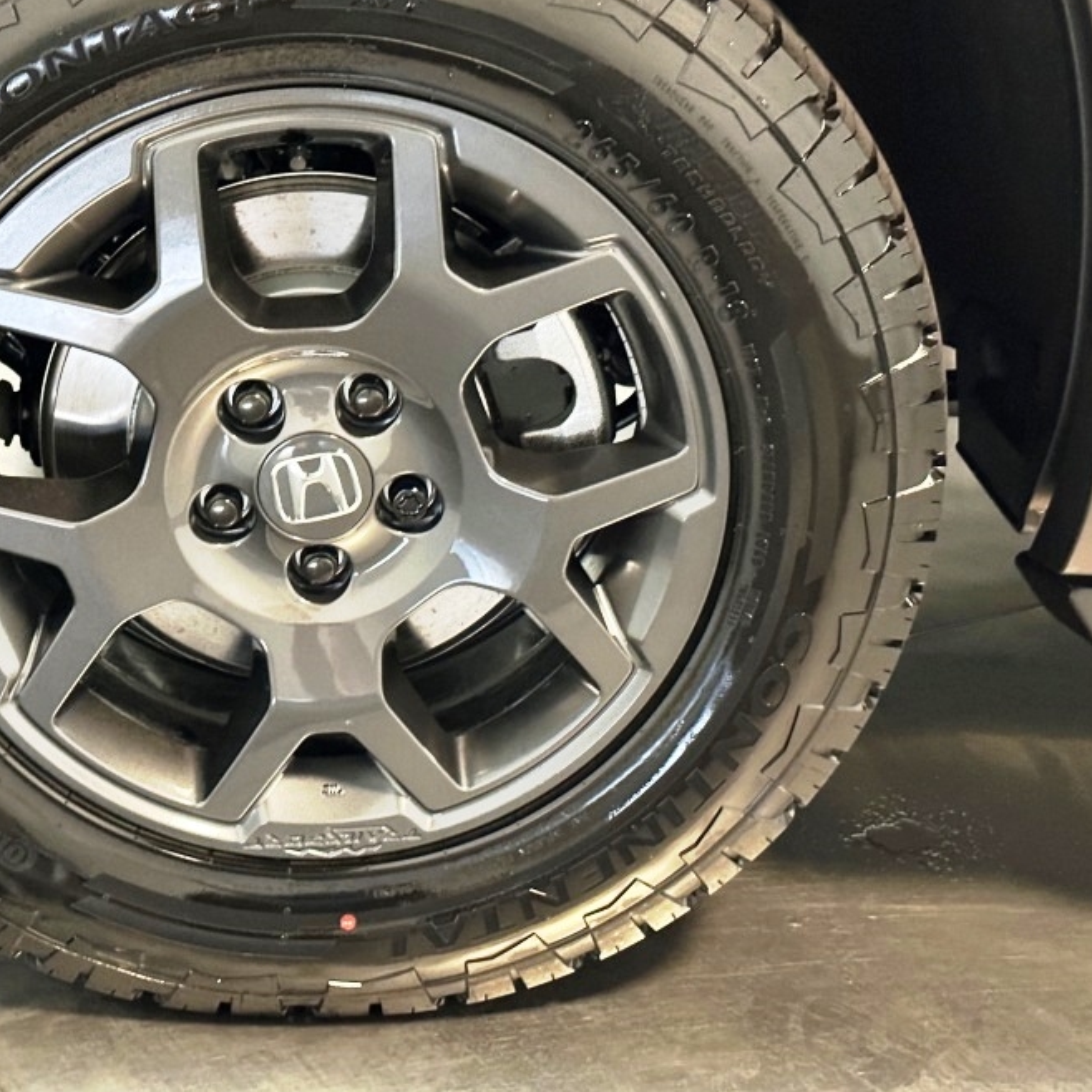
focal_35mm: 66
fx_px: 2356
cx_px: 329
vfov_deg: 26.1
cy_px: 460
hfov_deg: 25.9
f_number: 1.78
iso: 640
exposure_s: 1/24
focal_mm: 6.86
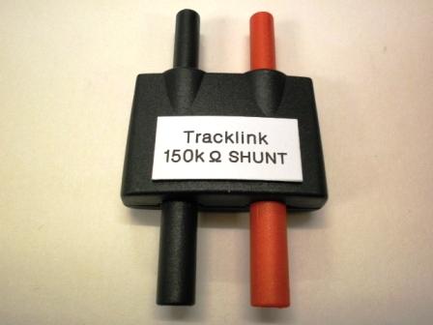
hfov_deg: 56.8
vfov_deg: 44.2
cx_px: 216
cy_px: 162
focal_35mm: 32
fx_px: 400
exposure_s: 1/20
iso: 160
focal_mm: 5.8
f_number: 3.5
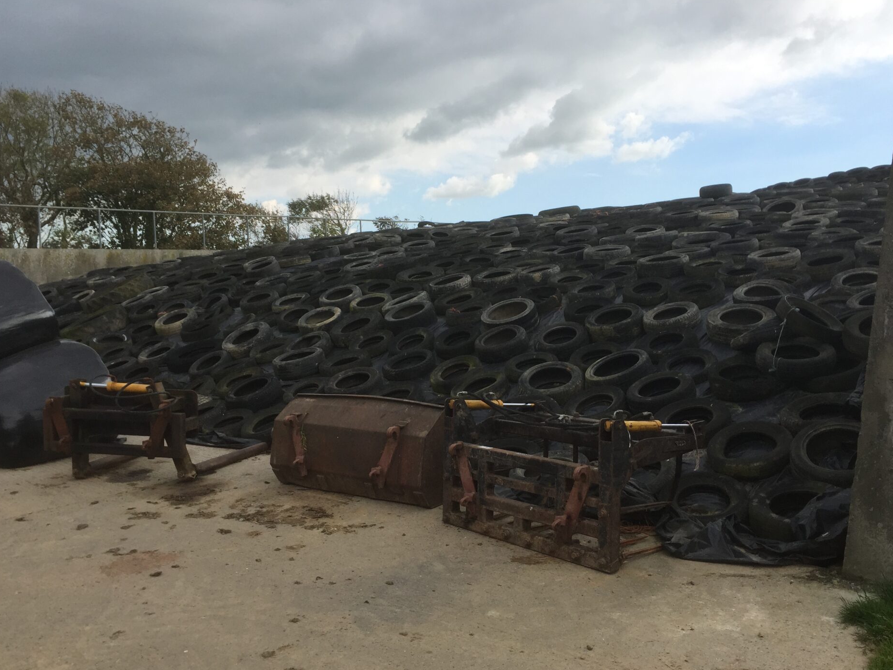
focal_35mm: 32
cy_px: 357
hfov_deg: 56.8
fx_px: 826
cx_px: 456
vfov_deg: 44.1
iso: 32
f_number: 2.2
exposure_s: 1/1236
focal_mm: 4.15
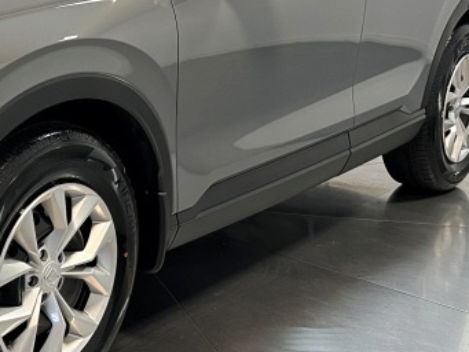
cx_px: -48
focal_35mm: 72
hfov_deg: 25.1
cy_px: 94
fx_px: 976
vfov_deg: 20.3
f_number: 1.78
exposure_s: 1/60
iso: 250
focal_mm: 6.86
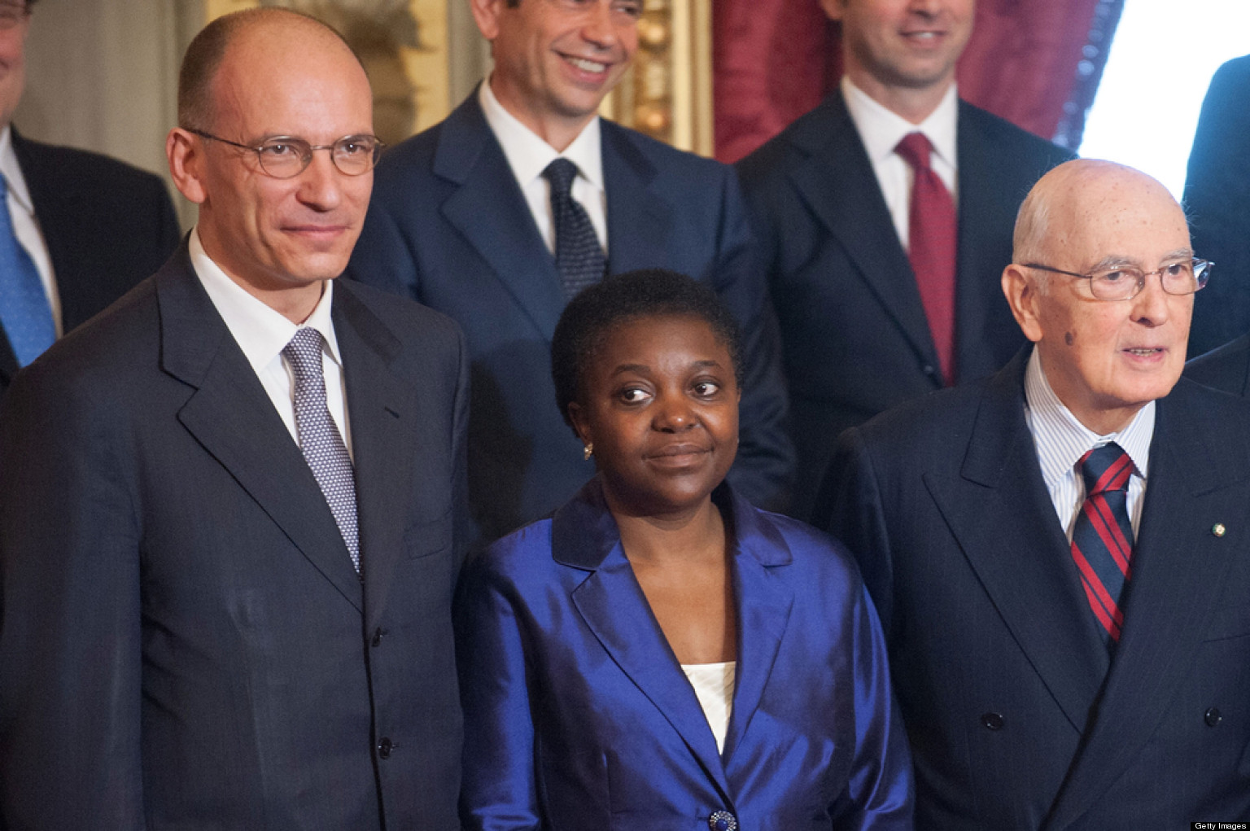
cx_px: 625
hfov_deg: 10.3
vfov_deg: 6.9
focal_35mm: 200
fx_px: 6938
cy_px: 416
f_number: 3.5
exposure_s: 1/160
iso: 2000
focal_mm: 200
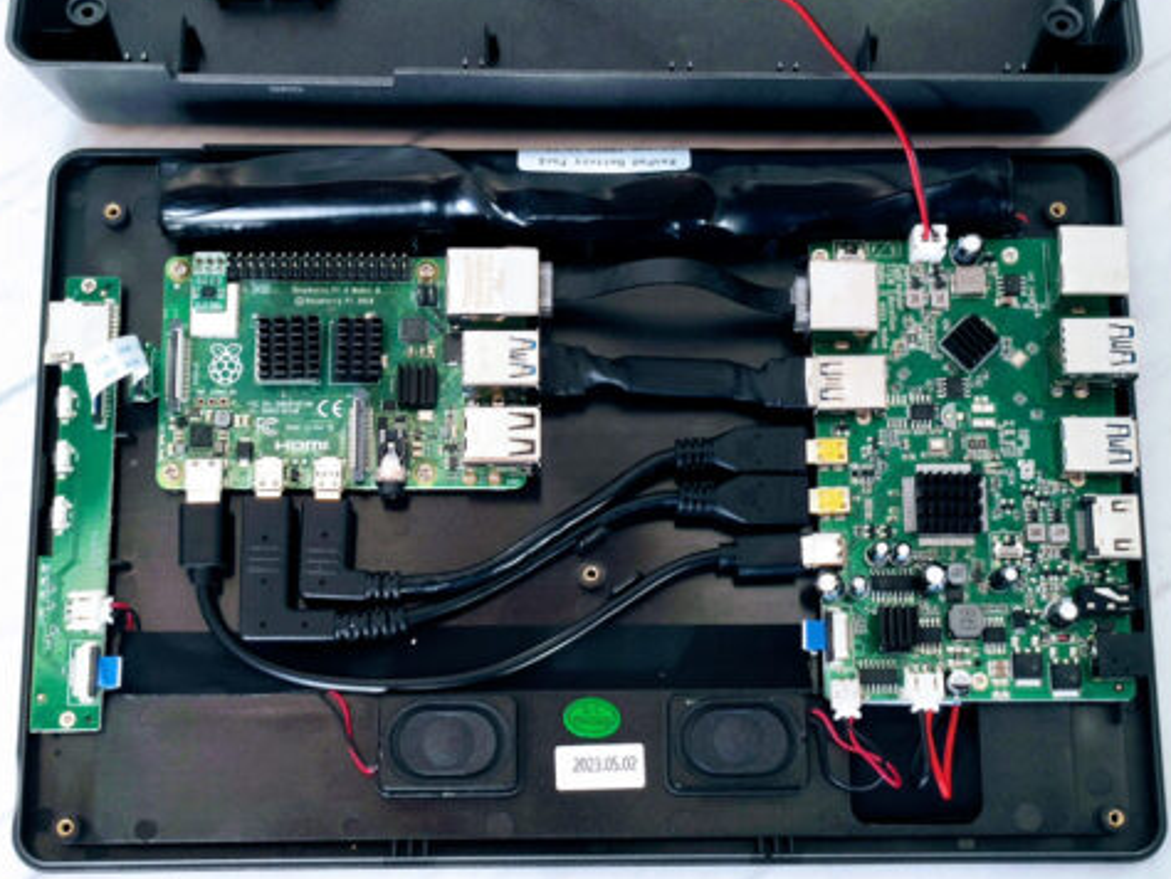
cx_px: 586
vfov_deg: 25.7
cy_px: 444
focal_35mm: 57
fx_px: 1929
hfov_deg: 33.8
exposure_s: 1/33
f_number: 1.75
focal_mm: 4.77
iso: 304
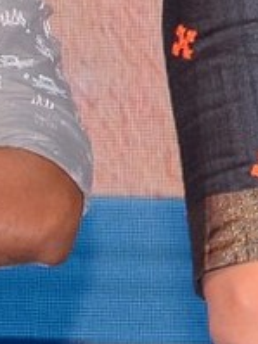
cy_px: -156
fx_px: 4108
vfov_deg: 4.8
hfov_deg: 3.5
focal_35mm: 413
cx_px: 708
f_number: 6.3
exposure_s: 1/125
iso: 500
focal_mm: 35
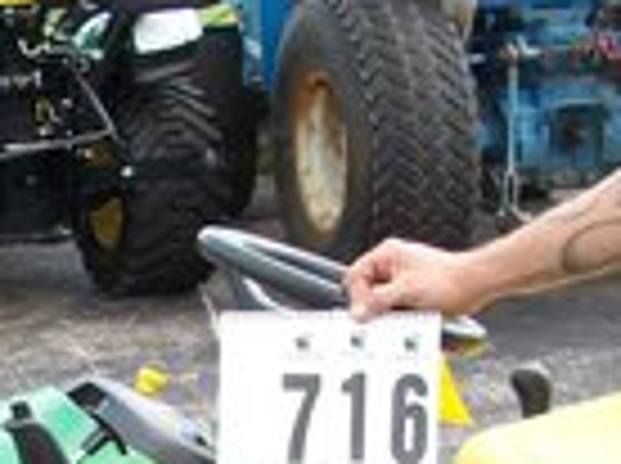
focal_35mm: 138
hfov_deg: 14.1
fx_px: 2471
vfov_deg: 10.2
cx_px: -9
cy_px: 797
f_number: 3.1
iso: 80
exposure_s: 1/160
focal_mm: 6.3
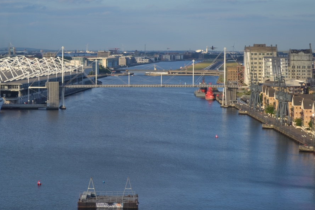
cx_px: 130
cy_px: 97
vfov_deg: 12.8
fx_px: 933
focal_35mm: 107
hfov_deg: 19.1
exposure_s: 1/160
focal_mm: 55
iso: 100
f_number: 6.3
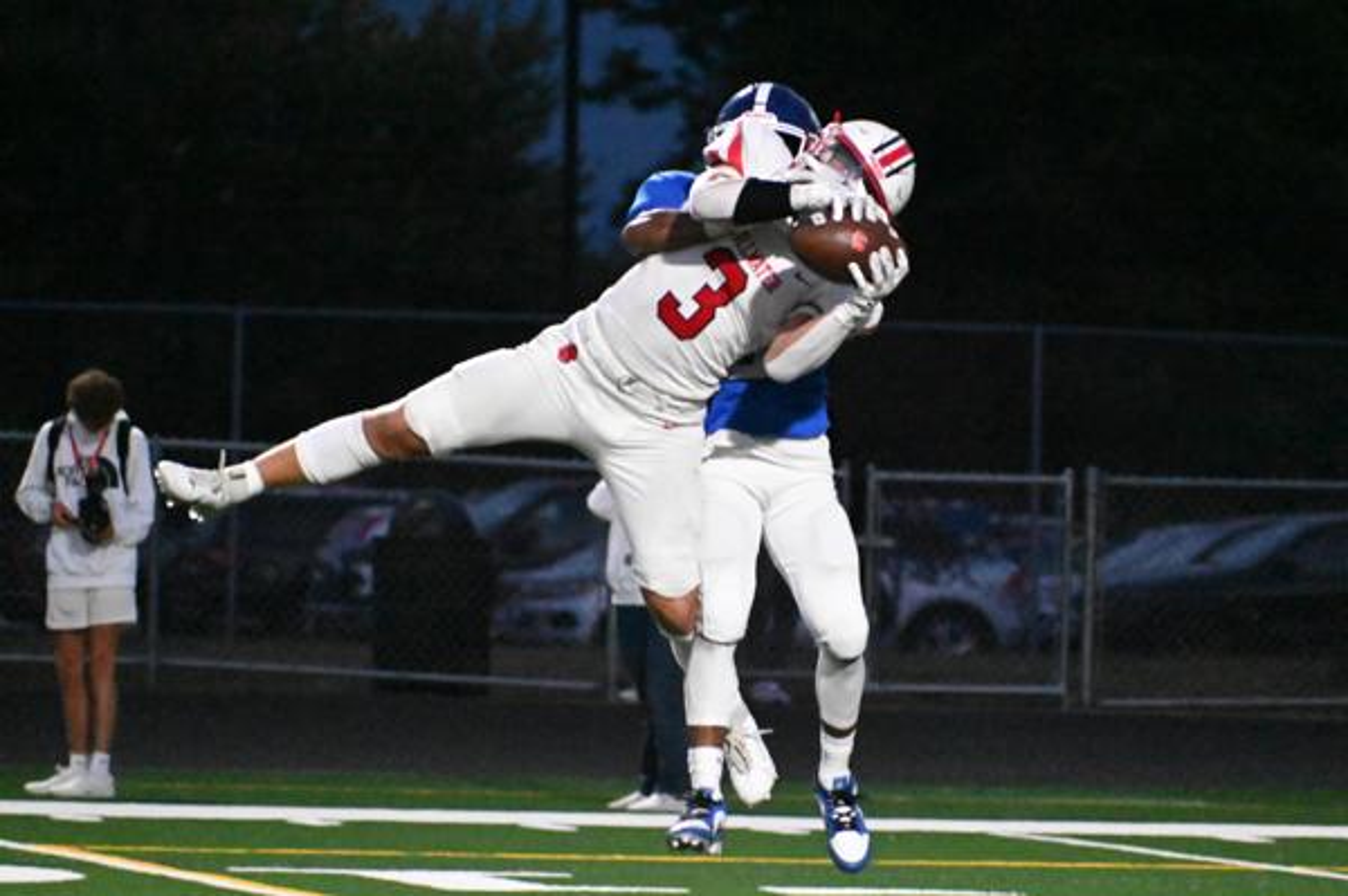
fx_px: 13469
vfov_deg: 3.8
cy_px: 448
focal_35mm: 360
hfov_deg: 5.7
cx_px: 674
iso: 25600
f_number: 6
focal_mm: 240
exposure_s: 1/1600
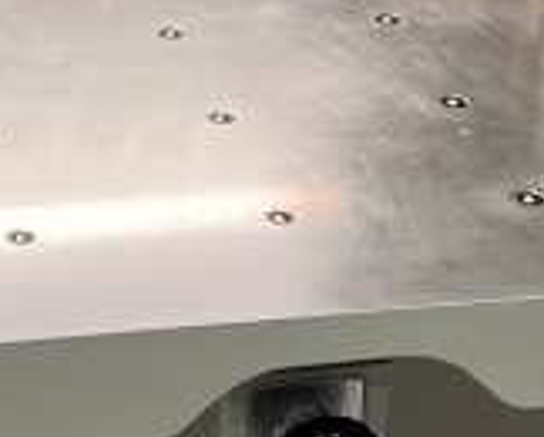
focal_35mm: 160
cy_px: -202
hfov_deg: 11.8
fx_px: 2579
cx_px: -91
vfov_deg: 9.4
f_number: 1.5
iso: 125
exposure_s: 1/100
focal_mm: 5.7
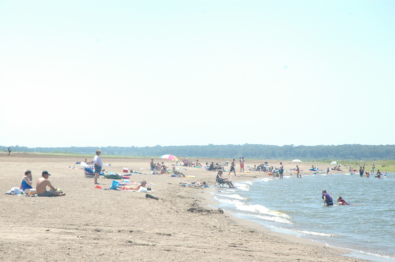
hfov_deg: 19.5
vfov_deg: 13.0
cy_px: 131
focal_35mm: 105
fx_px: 1151
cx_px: 198
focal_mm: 70
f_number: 9
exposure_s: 1/200
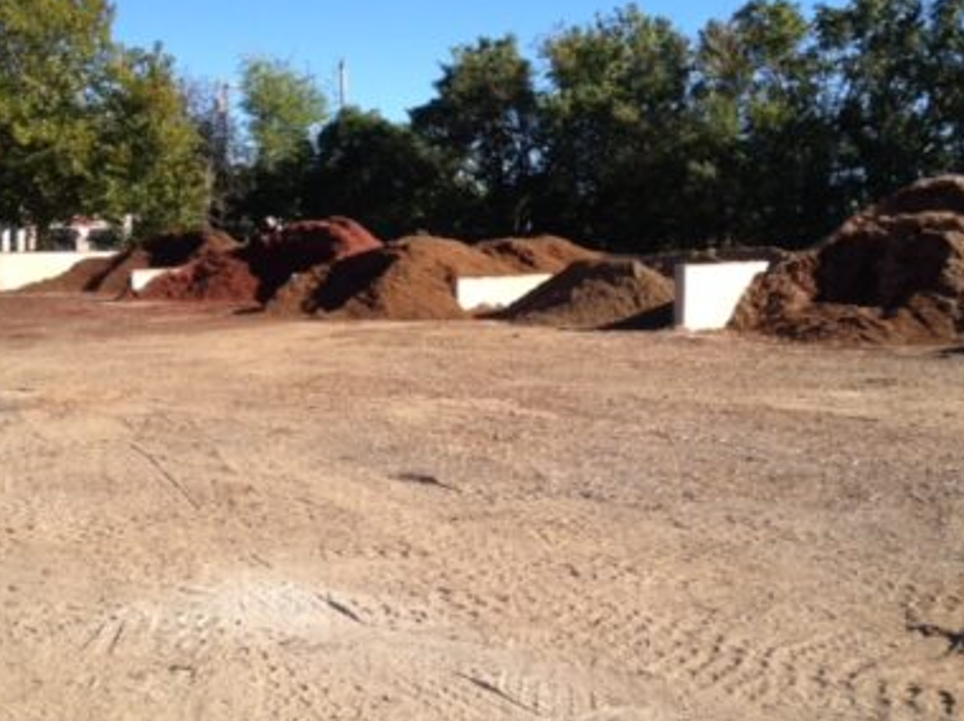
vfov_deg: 30.7
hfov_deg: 40.5
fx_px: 1307
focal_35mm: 47
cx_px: 449
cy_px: 294
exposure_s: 1/968
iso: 50
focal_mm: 4.28
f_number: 2.4
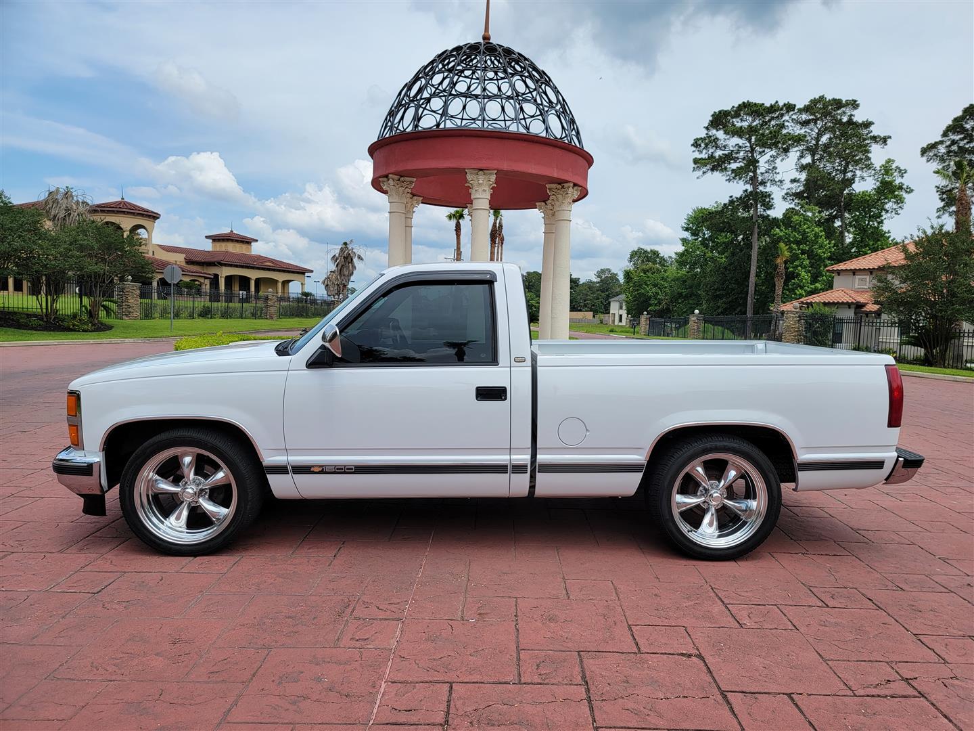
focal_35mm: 24
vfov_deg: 56.8
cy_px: 366
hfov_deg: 71.6
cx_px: 487
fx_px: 675
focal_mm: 6.7
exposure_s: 1/1144
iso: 16
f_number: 1.8
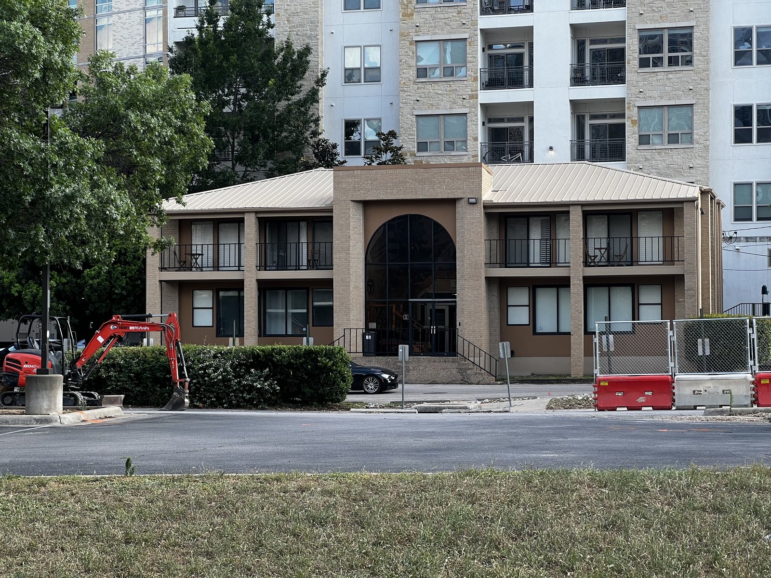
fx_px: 1715
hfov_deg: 25.3
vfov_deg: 19.1
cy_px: 289
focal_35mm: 77
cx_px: 386
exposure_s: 1/126
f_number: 2.8
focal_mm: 9
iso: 32
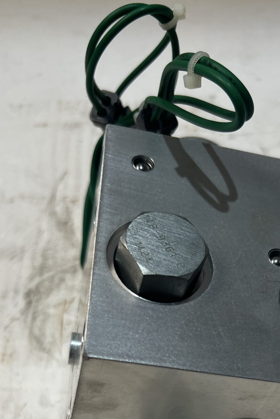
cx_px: 184
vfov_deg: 34.7
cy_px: 401
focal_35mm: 53
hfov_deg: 25.4
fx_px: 618
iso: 50
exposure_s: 1/121
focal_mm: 5.7
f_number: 1.5
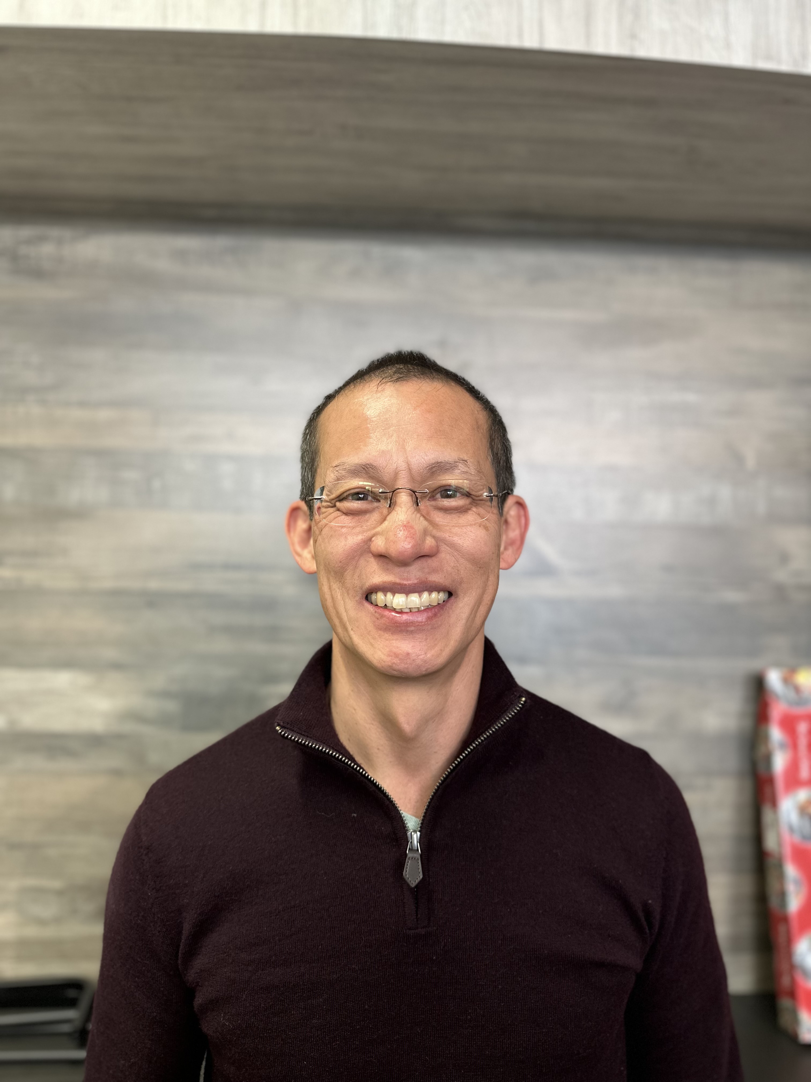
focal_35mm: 24
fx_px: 750
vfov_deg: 71.6
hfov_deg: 56.8
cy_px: 541
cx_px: 406
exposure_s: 1/60
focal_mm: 6.86
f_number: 1.78
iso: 200
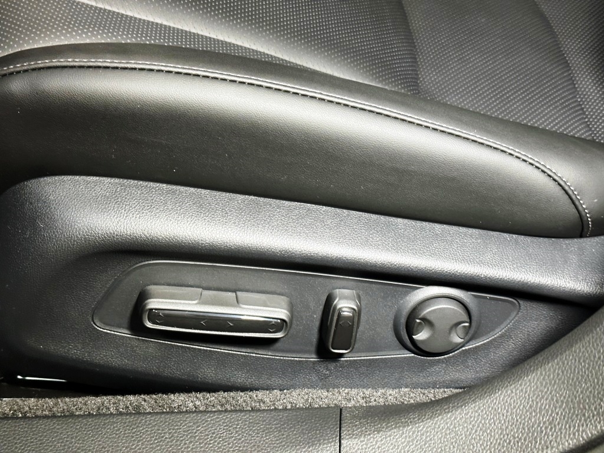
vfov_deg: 30.3
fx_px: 838
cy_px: 226
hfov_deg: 39.7
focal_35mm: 48
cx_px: 302
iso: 400
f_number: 1.78
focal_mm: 6.86
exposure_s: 1/40
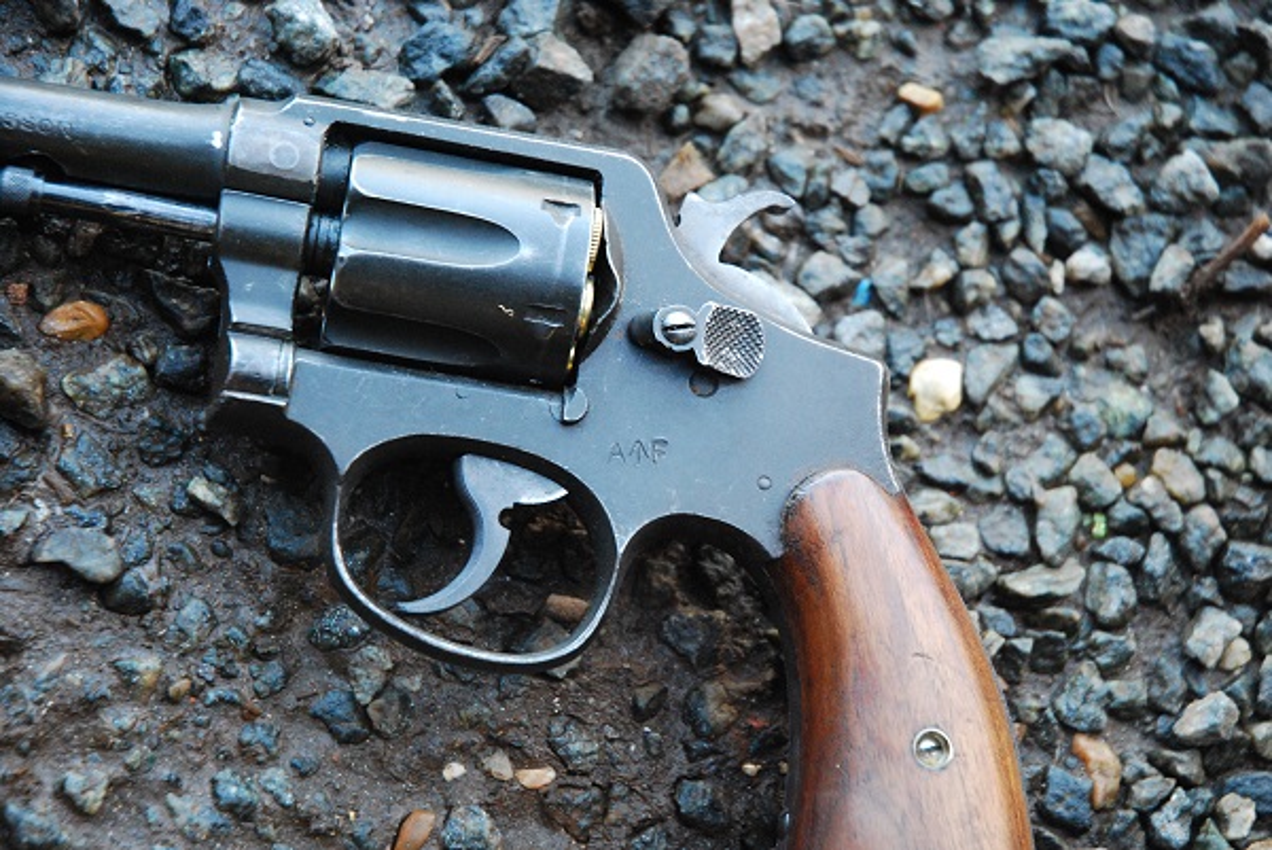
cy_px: 425
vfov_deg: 13.1
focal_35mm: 105
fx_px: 3713
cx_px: 636
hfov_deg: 19.4
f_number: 4.5
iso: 1600
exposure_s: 1/100
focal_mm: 70
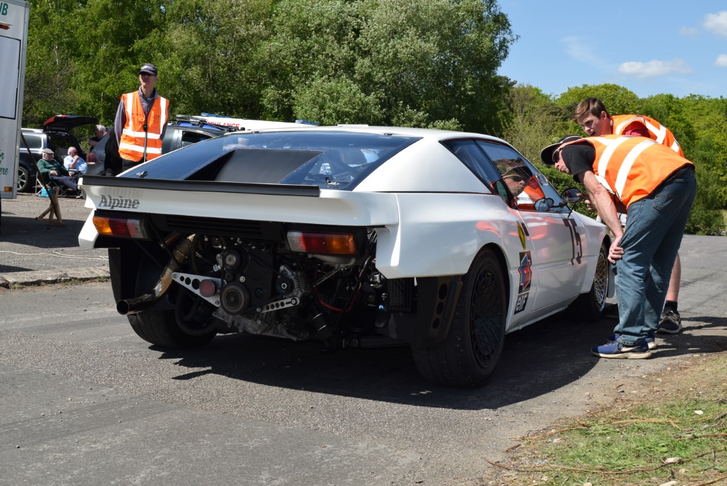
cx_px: 364
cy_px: 243
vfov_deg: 29.0
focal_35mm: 46
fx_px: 940
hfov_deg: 42.3
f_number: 10
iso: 100
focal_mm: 31
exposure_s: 1/200
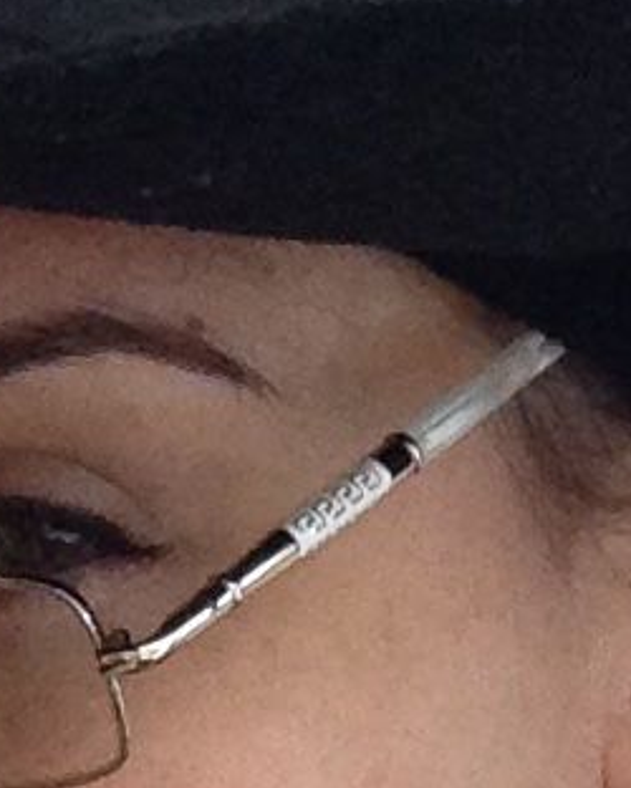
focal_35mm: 140
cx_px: 126
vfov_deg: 13.7
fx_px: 3265
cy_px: 144
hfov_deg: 11.0
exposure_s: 1/30
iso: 200
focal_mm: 2.18
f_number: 2.4
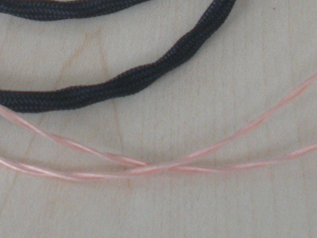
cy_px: -130
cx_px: 149
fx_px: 1172
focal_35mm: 128
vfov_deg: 11.1
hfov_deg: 15.4
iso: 163
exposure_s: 1/56
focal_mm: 6.3
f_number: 3.5
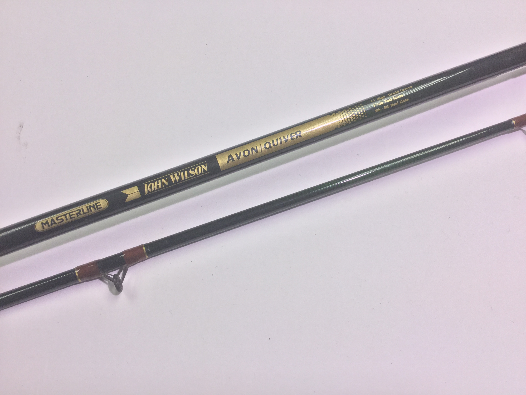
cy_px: 198
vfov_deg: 45.4
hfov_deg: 58.4
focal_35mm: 31
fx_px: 471
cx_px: 263
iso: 32
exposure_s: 1/100
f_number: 2.4
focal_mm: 3.3
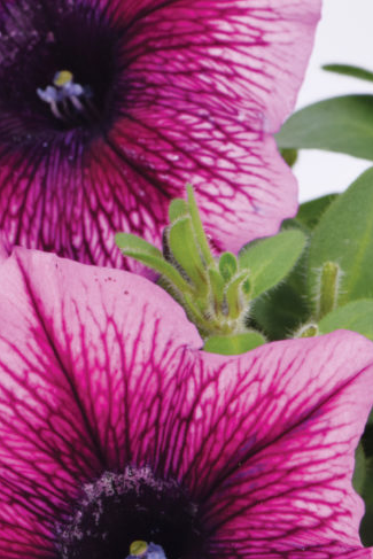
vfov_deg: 6.2
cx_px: 5
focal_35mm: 331
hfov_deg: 4.2
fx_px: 5141
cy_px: 560
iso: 100
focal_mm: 105
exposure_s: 1/2.5
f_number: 20
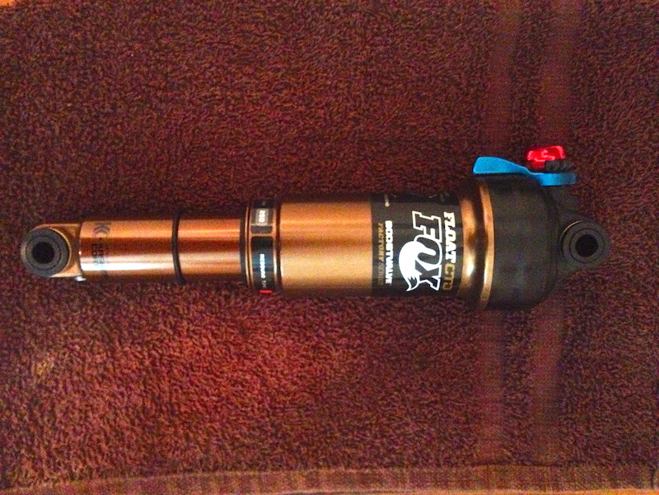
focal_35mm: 35
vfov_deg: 40.7
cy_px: 248
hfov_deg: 52.6
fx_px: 666
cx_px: 330
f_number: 2.4
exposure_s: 1/15
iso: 800
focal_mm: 4.28
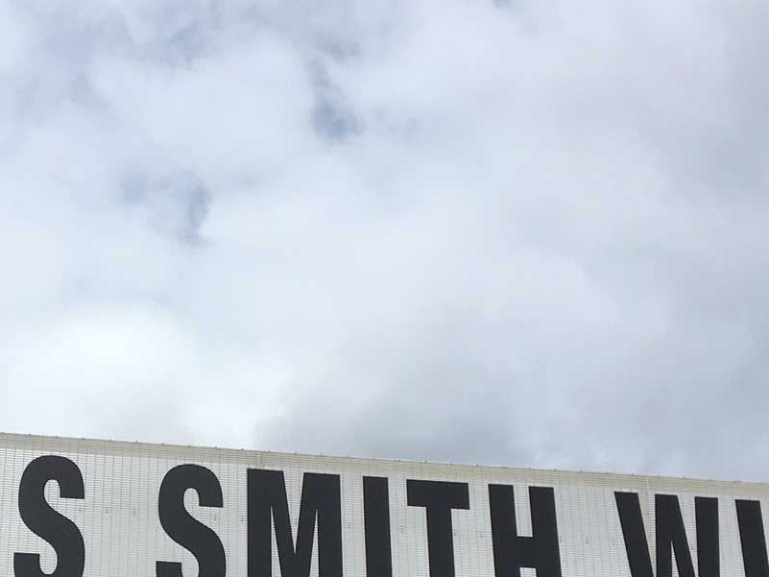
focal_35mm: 73
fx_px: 1622
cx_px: 155
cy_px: 621
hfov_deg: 26.2
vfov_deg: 19.4
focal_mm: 4.15
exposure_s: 1/2653
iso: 25
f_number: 2.2
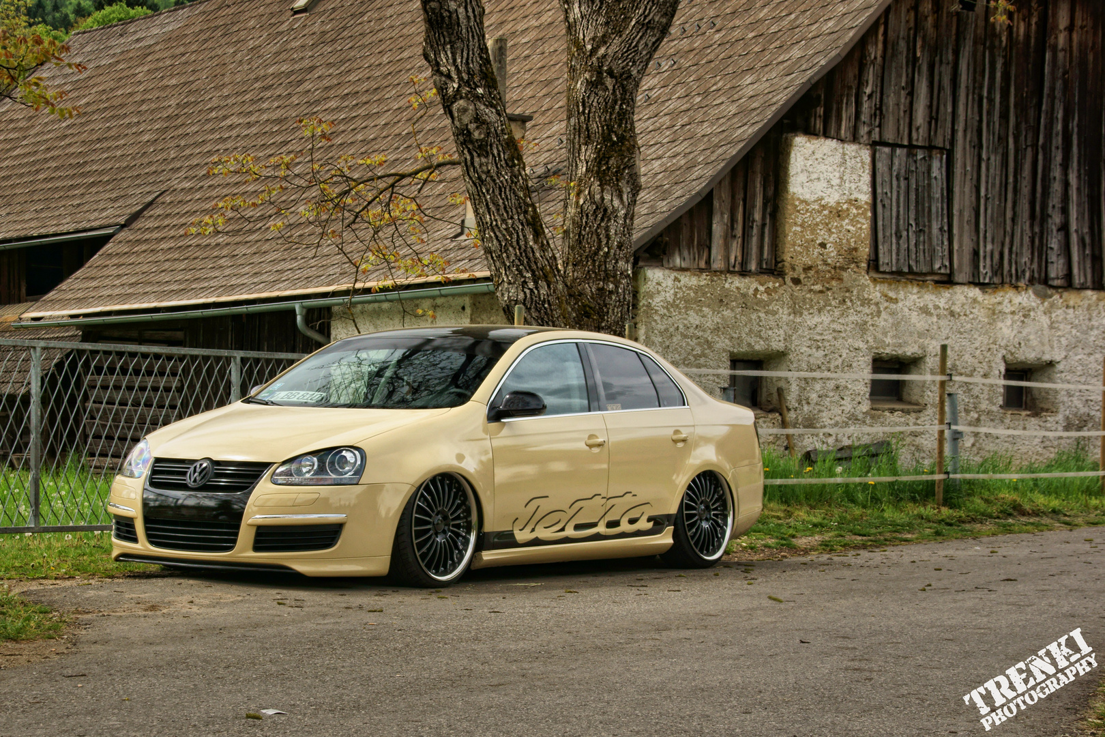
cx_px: 552
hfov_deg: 29.9
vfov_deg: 20.2
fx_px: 2072
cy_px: 368
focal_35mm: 68
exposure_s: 1/100
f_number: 11
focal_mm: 45
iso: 200
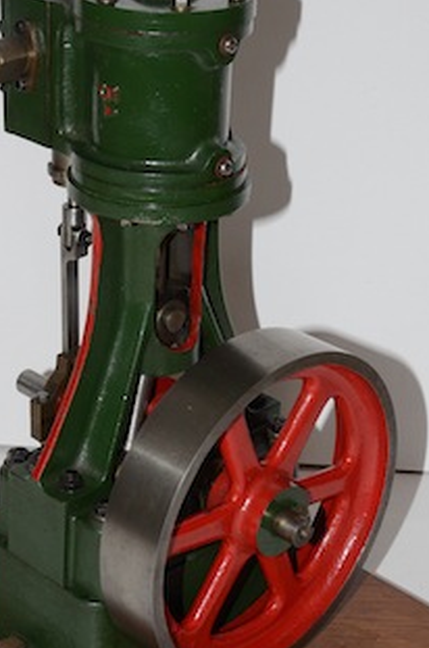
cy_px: 340
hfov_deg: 15.3
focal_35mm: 89
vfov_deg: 23.0
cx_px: 158
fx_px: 1592
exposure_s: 1/60
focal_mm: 45
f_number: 11
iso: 1000
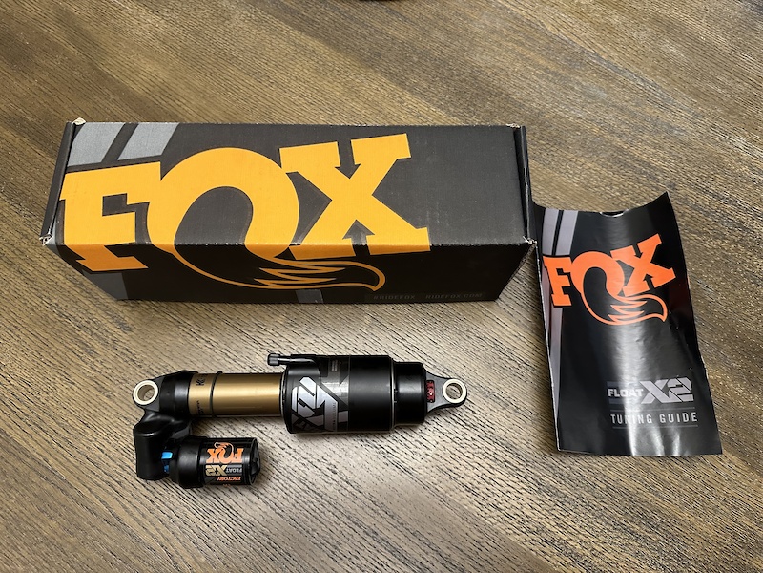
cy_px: 286
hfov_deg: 71.6
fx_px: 529
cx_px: 382
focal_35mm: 24
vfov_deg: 56.8
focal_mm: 6.86
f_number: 1.78
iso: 400
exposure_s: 1/60
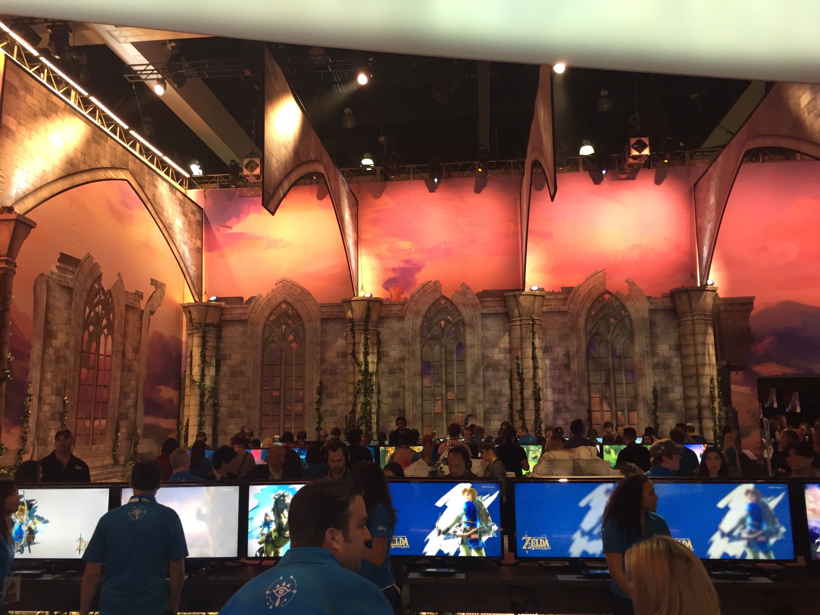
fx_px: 687
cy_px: 308
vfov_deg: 48.2
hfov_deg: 61.7
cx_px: 410
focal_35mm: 29
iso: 64
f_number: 2.2
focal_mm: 4.15
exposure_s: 1/30
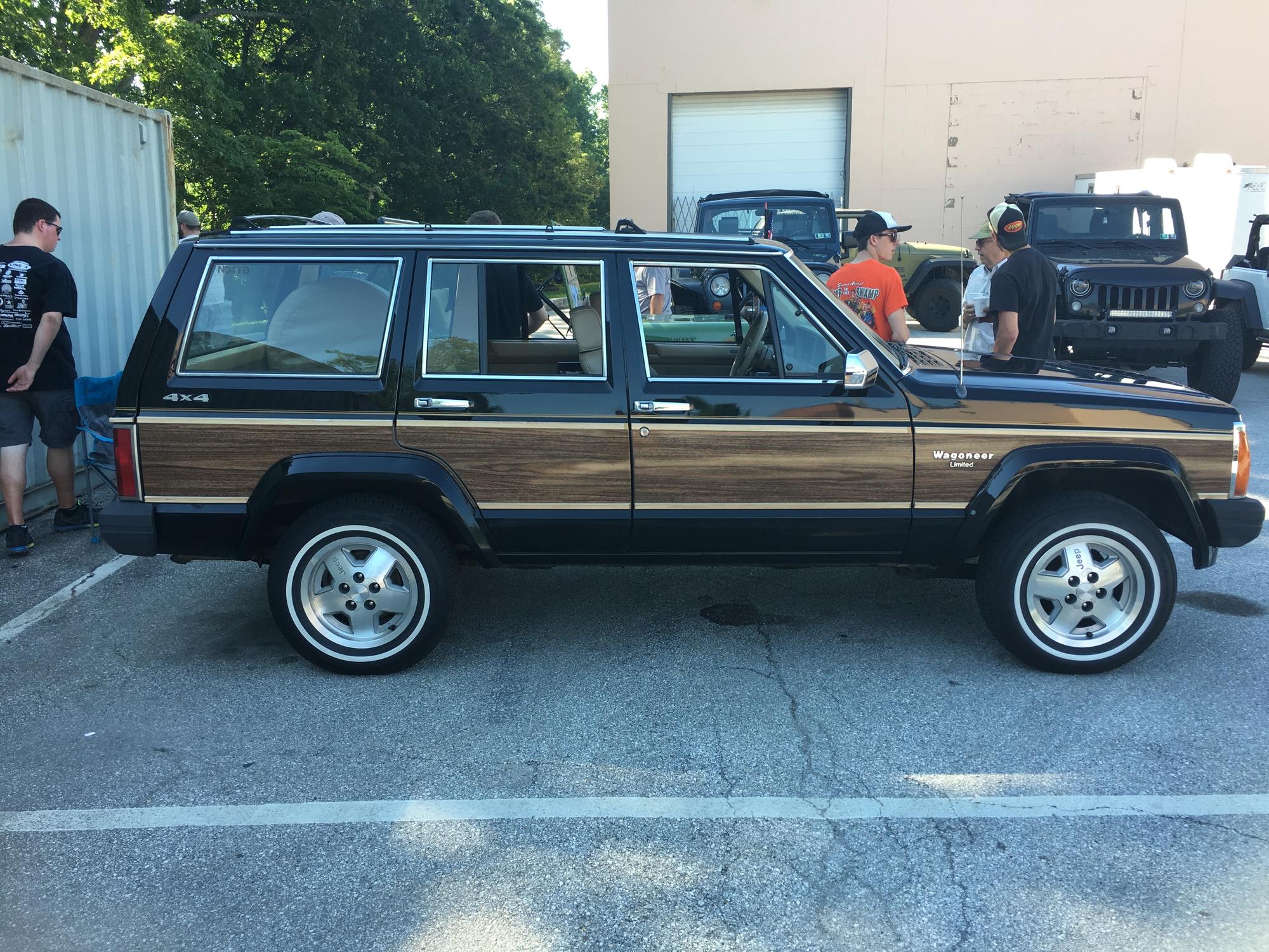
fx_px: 1063
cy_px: 476
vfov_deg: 48.2
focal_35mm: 29
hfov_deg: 61.7
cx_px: 634
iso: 25
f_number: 2.2
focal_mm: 4.15
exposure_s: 1/129
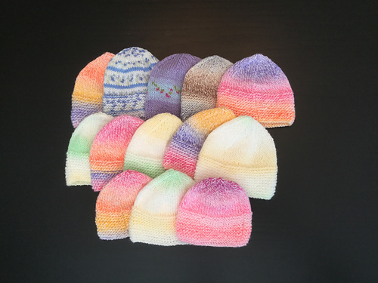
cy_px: 142
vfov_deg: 45.4
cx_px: 189
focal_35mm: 31
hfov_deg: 58.4
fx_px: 339
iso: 64
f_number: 2.4
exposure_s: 1/30
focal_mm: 3.3
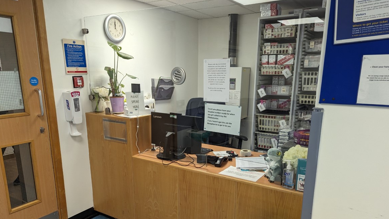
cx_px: 199
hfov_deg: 69.9
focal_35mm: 27
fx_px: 279
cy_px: 145
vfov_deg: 42.4
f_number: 1.85
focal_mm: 6.81
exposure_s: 1/275
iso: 353
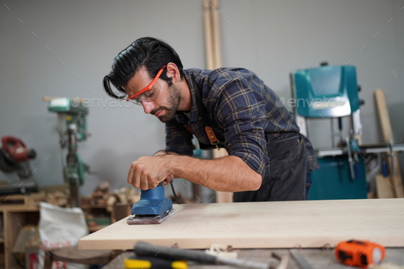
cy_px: 134
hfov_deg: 54.4
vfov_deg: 37.8
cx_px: 202
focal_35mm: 35
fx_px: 393
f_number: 1.4
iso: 400
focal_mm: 35
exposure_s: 1/200
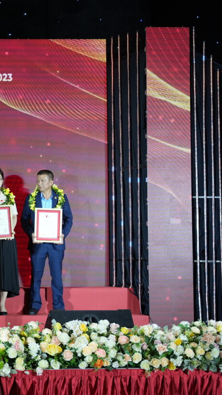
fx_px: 902
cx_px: -139
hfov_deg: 13.0
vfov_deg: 24.7
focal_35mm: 86
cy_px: 206
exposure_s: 1/160
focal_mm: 44.6
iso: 500
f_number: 4
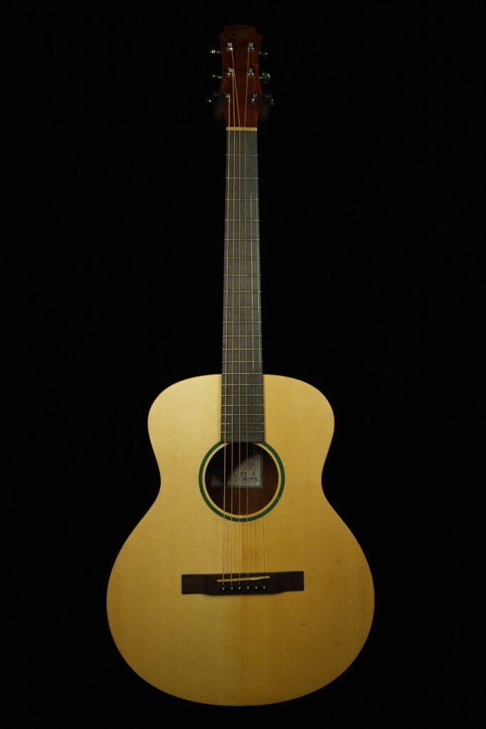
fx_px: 708
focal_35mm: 35
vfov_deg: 54.4
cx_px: 243
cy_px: 364
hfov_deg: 37.9
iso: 8000
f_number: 13
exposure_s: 1/25
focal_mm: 35
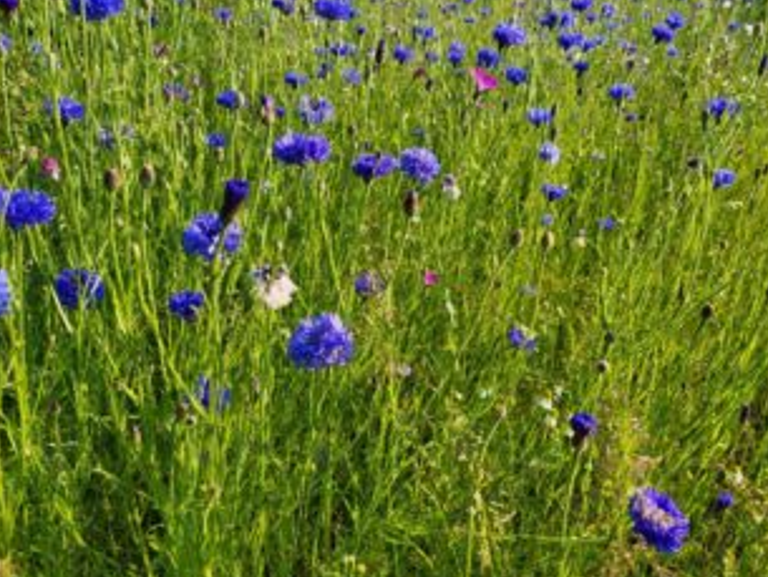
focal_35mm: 30
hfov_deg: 59.8
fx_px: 666
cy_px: 280
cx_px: 426
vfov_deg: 46.8
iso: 40
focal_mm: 5.4
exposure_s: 1/861
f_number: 1.8
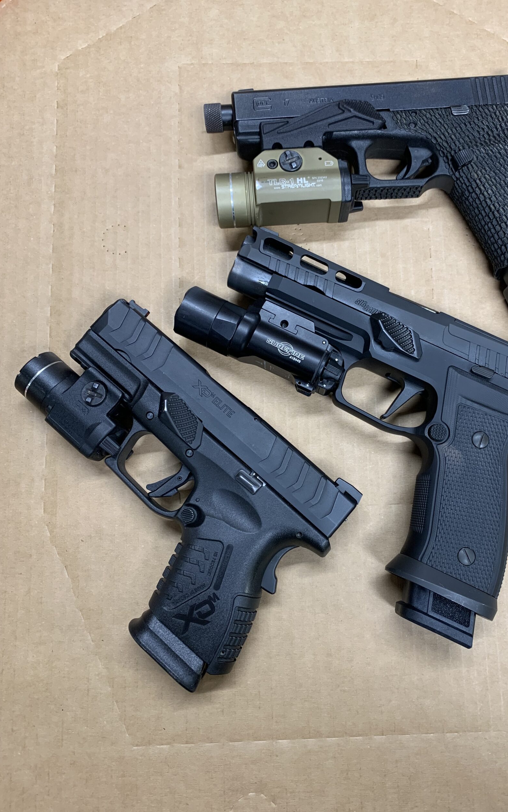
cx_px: 307
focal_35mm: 28
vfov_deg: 66.5
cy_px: 407
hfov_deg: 44.3
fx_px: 620
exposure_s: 1/60
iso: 100
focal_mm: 4.25
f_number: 1.8
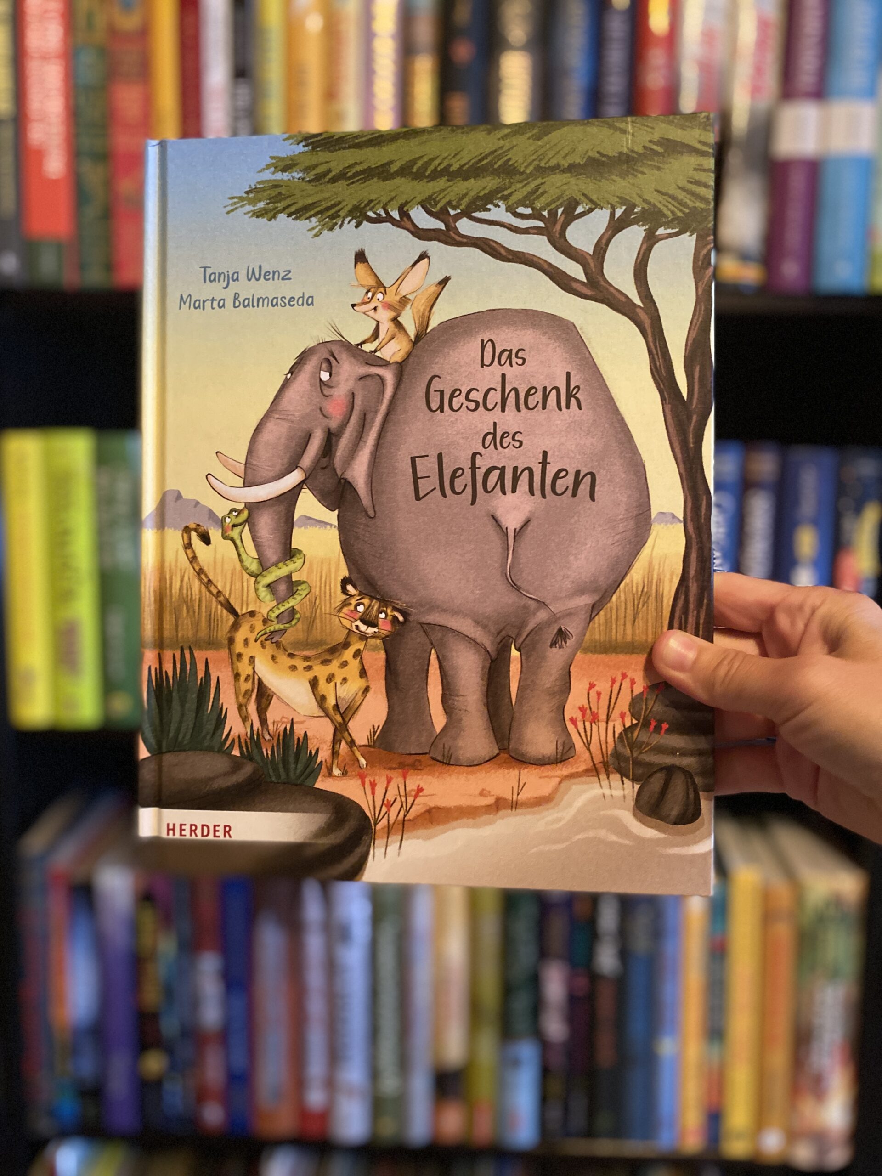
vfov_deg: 67.3
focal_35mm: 26
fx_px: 883
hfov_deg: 53.1
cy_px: 588
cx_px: 441
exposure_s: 1/25
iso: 500
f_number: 1.8
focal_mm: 4.25
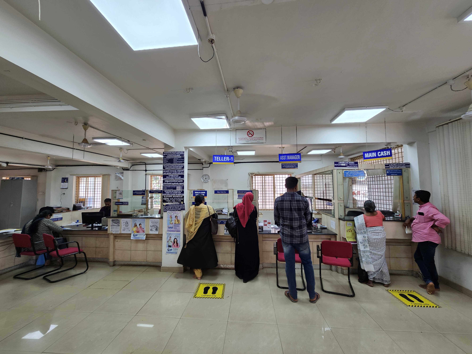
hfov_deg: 106.2
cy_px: 177
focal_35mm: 13
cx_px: 236
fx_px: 177
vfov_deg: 89.9
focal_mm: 2.2
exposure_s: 1/50
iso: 64
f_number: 2.2
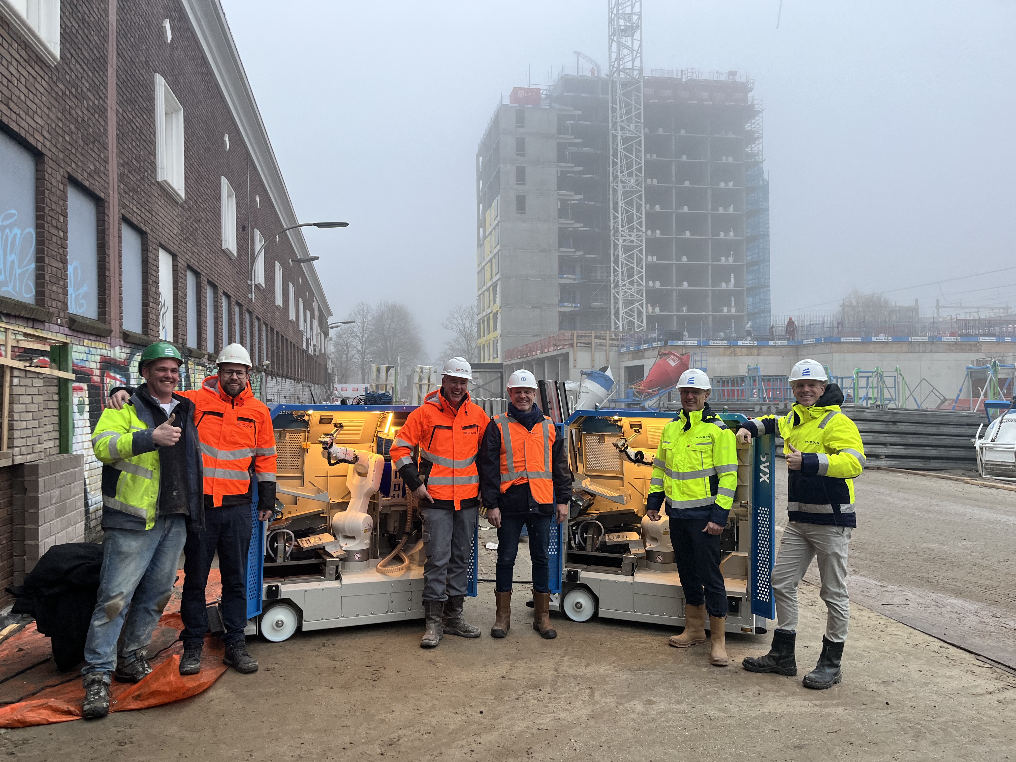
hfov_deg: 67.3
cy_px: 381
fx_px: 763
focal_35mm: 26
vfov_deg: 53.1
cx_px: 508
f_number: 1.6
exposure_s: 1/100
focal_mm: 5.1
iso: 125
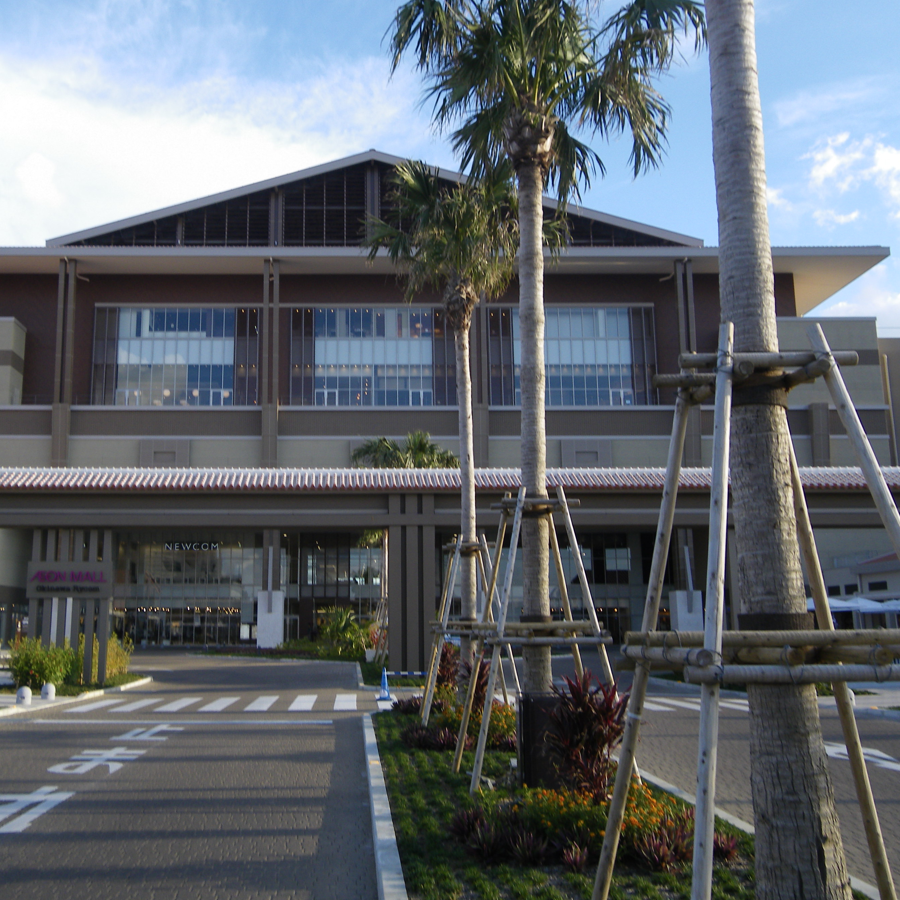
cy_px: 424
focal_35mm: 37
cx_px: 354
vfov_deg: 44.9
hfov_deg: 44.7
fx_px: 1088
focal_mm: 4.9
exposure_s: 1/250
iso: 64
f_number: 2.6
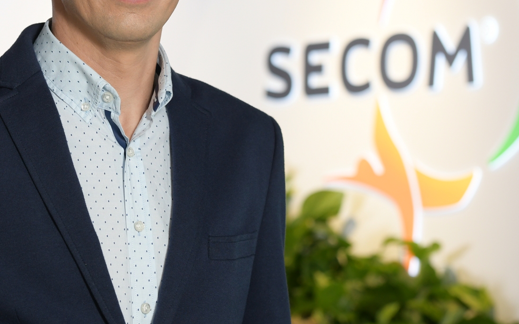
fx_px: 3309
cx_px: 144
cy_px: 79
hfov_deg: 9.0
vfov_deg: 5.6
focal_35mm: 234
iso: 500
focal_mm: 105
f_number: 5
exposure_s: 1/200
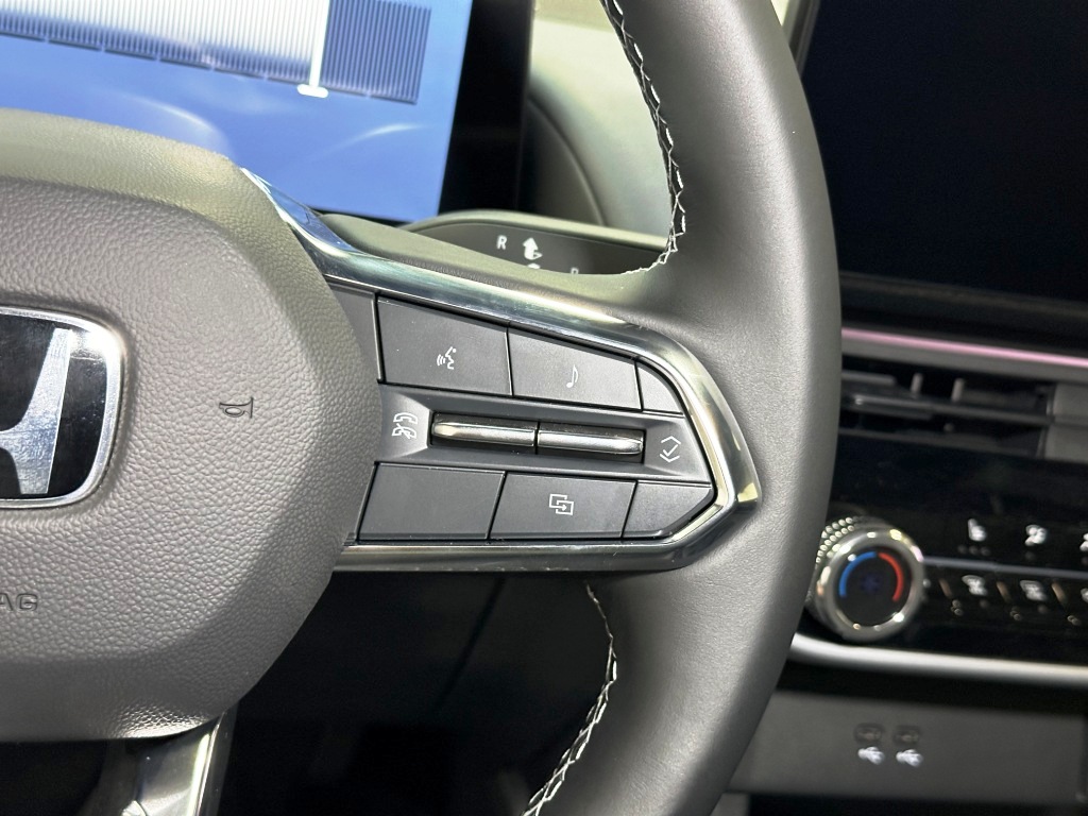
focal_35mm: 48
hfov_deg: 39.7
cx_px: 544
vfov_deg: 30.3
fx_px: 1509
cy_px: 408
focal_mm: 6.86
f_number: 1.78
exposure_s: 1/31
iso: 500
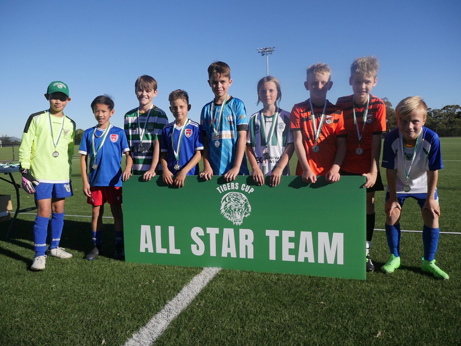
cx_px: 230
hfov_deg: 67.3
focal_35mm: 26
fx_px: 346
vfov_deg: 53.1
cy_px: 173
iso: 400
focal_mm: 13
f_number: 2.8
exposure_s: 1/8000
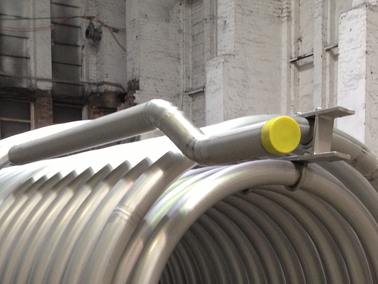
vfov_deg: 17.5
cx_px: 230
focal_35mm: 82
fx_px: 896
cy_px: 295
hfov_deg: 23.8
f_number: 2.4
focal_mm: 4.28
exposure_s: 1/20
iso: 125
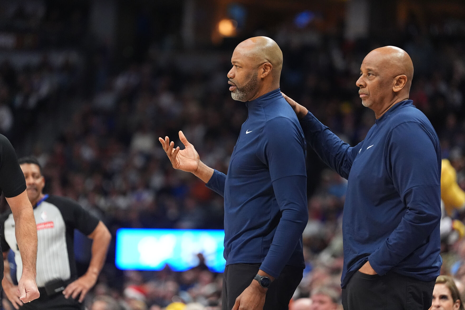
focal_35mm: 194
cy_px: 155
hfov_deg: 10.6
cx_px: 232
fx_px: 2505
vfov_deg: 7.1
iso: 5000
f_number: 3.2
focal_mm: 194
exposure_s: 1/1600
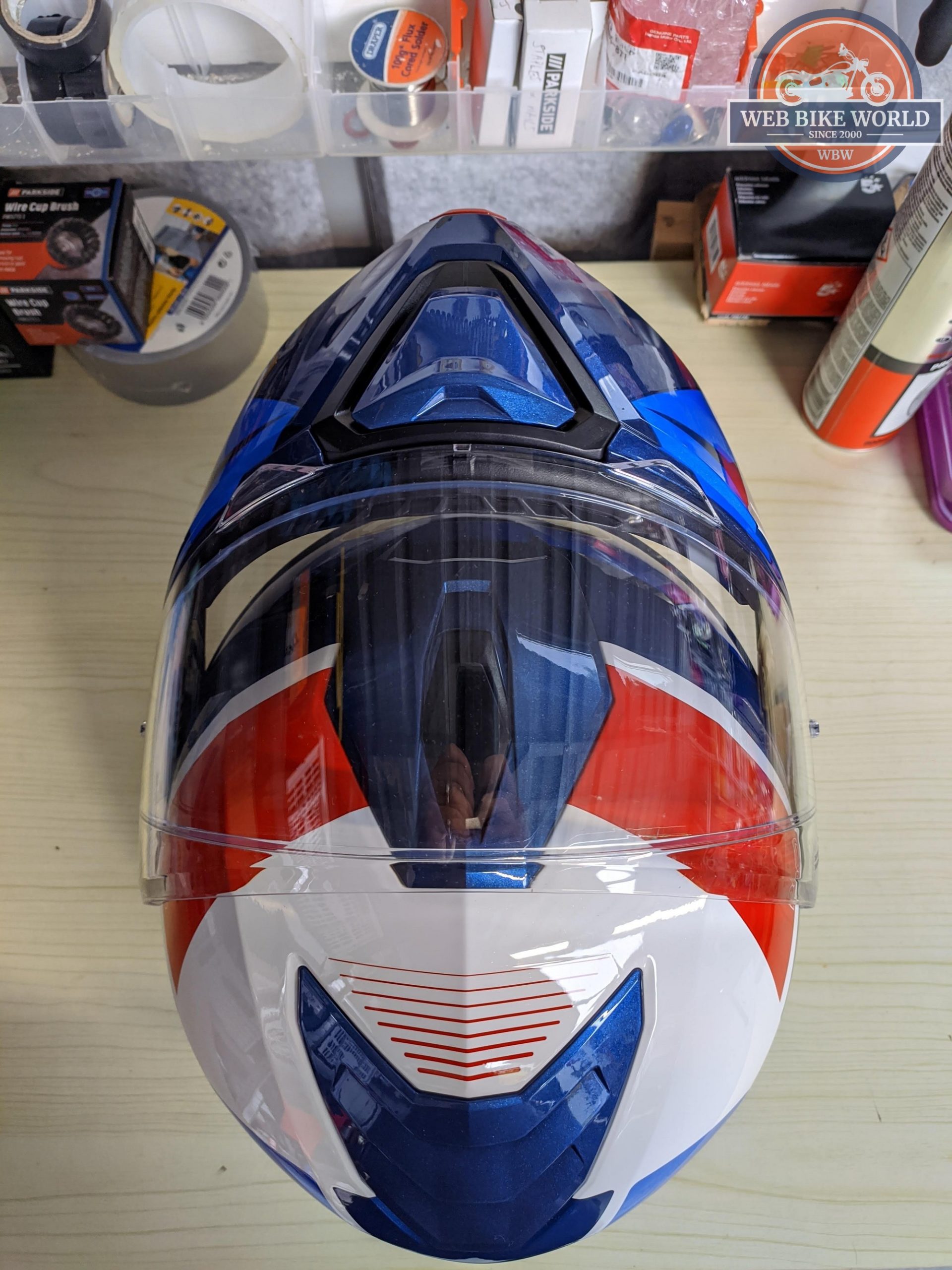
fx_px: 953
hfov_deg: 53.1
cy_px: 635
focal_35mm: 26
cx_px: 476
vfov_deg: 67.3
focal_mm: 4.77
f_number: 1.75
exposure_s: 1/50
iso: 234
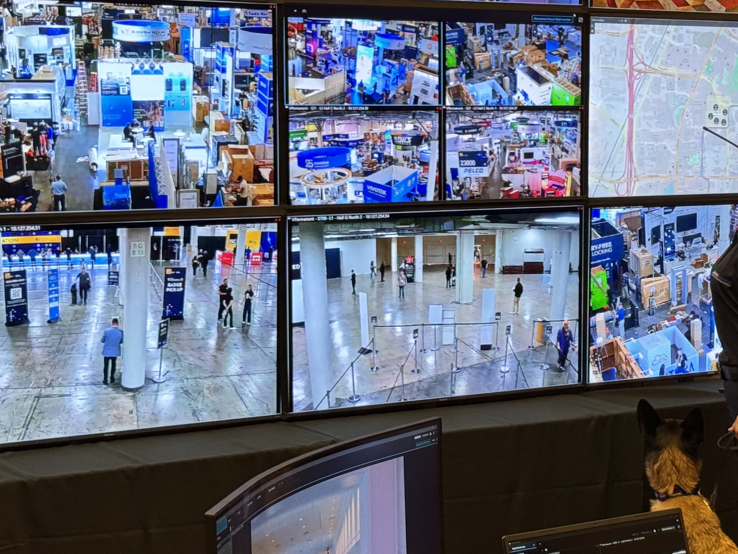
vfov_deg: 16.4
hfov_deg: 21.4
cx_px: 645
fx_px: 1919
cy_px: 256
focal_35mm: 90
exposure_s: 1/60
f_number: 1.78
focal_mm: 6.76
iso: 250
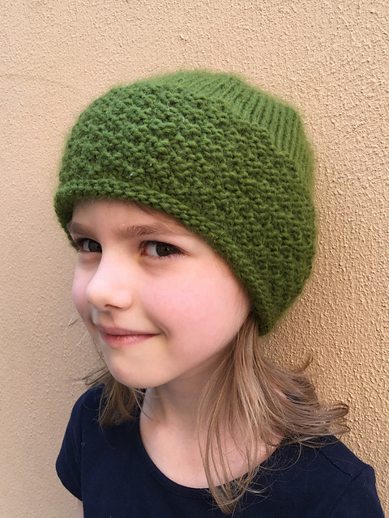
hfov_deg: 48.2
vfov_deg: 61.7
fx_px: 435
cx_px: 194
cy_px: 259
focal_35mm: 29
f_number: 2.2
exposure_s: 1/100
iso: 32
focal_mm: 4.15
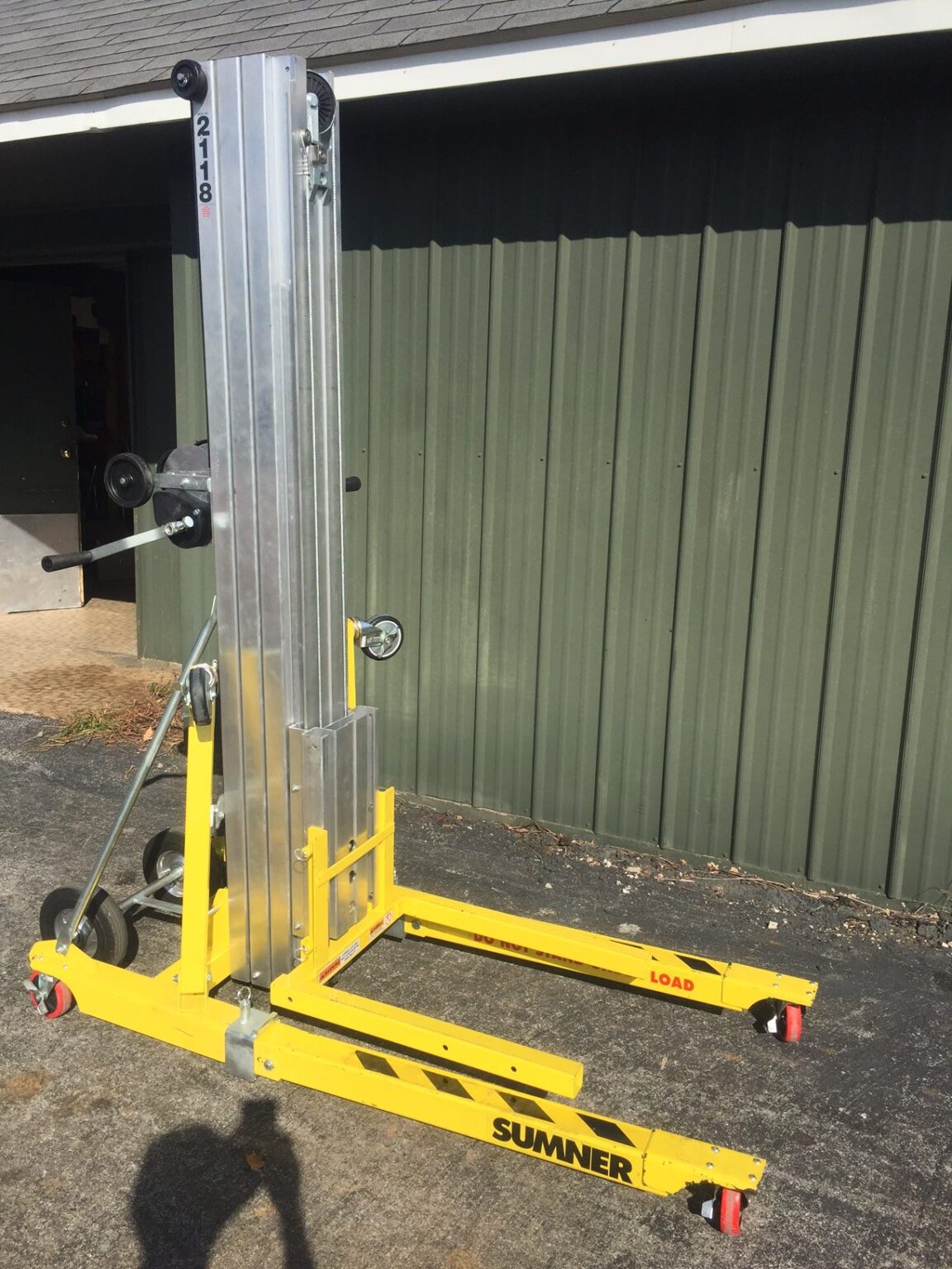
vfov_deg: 61.7
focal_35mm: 29
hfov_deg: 48.2
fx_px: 1063
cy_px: 634
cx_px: 476
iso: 32
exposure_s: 1/3049
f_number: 2.2
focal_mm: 4.15
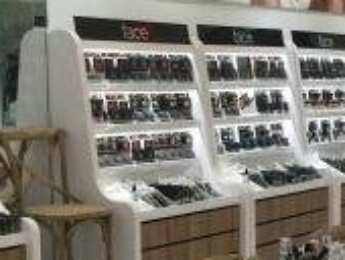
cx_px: 343
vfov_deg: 13.4
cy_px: 258
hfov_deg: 17.6
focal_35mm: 109
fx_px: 1088
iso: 32
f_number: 2.2
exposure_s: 1/40
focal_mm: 4.15
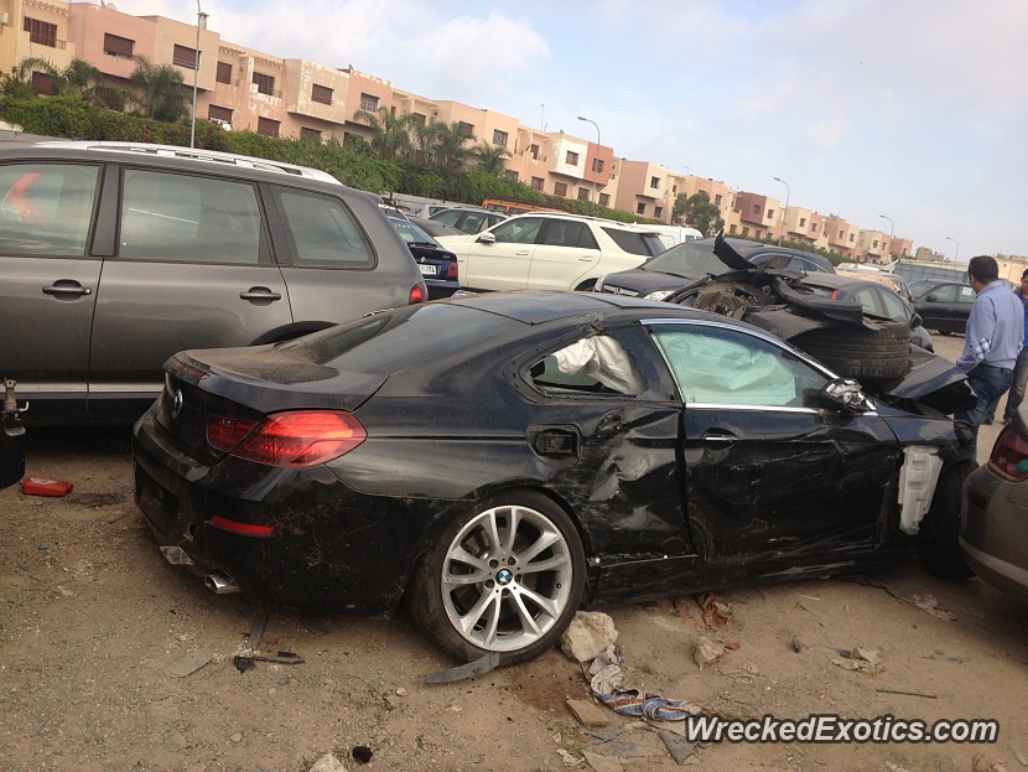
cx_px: 514
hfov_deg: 52.6
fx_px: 1040
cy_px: 386
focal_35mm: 35
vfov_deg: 40.7
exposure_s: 1/824
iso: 50
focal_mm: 4.28
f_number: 2.4
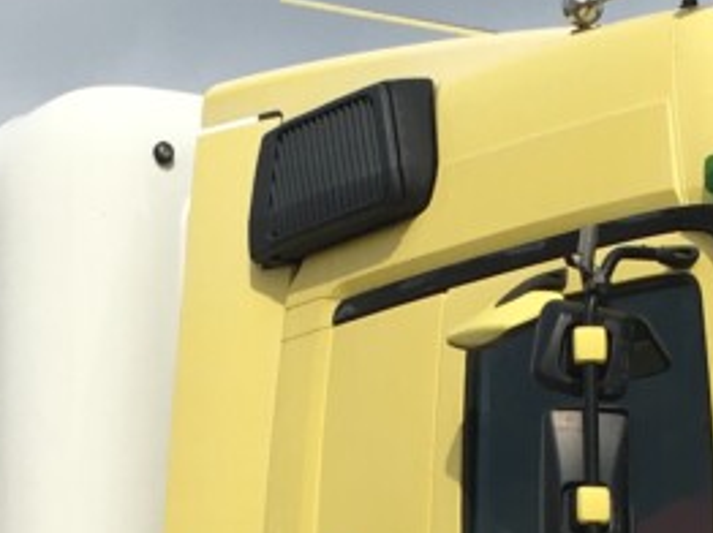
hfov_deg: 14.8
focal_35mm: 133
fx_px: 2737
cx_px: 389
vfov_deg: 10.9
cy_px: 661
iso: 25
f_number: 2.2
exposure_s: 1/2404
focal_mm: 4.15
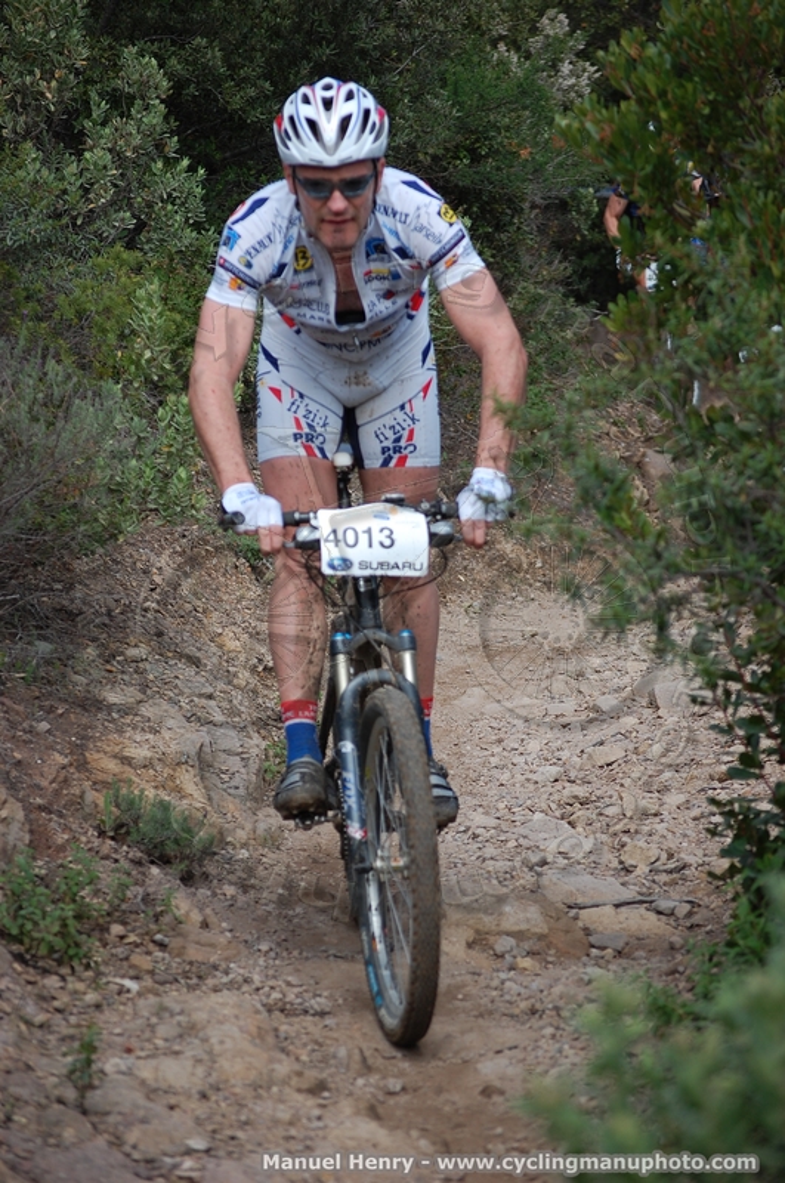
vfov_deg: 15.2
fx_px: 4429
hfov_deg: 10.1
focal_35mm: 135
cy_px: 592
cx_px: 392
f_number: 4.5
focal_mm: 90
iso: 220
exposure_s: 1/1000
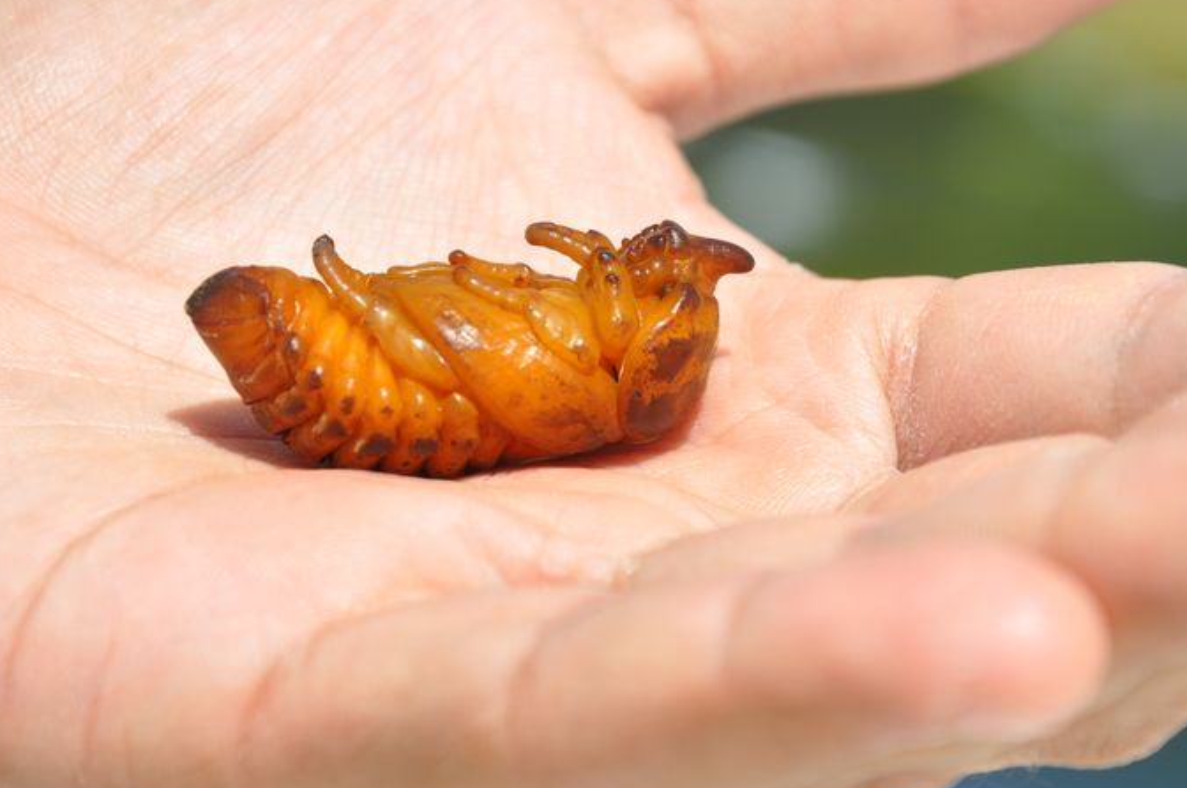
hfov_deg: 11.0
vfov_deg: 7.3
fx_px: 6176
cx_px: 606
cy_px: 372
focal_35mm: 188
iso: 200
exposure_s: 1/400
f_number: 10
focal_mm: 105
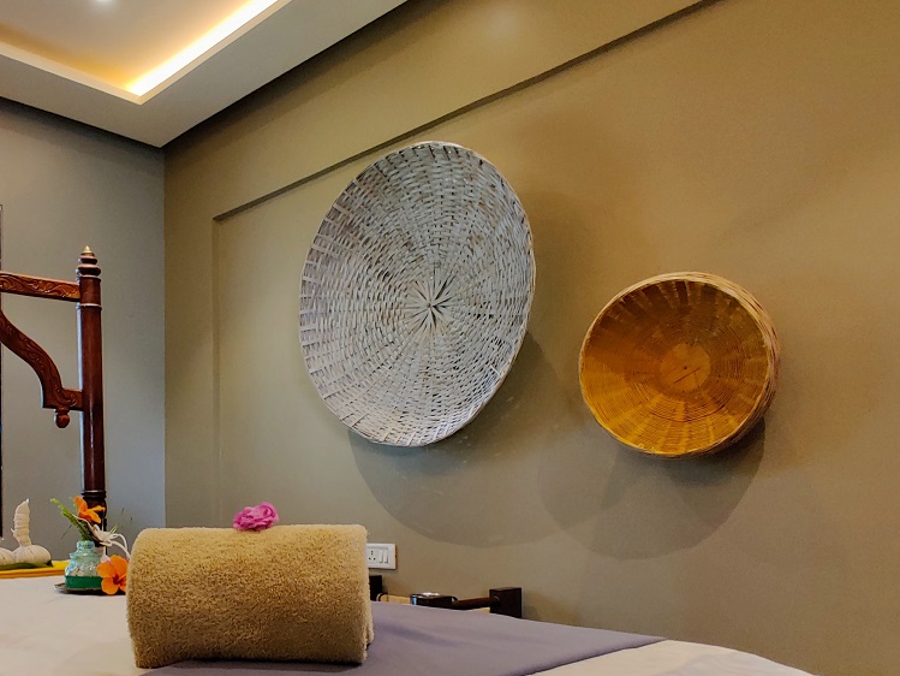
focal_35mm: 24
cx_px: 223
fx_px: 624
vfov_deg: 54.8
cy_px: 485
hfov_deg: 67.0
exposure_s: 1/33
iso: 250
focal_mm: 2.25
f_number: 2.2
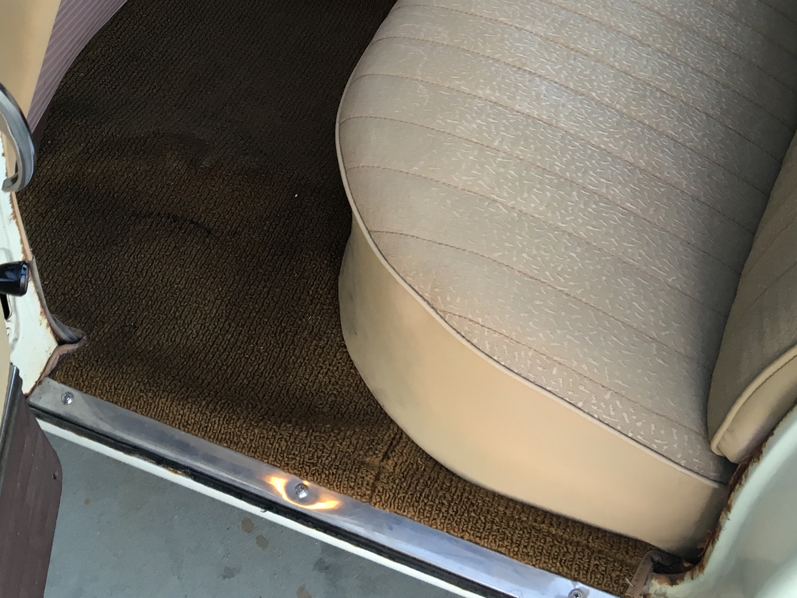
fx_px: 1266
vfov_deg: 25.8
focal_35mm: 55
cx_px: 319
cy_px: 65
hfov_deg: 34.8
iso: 25
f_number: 2.2
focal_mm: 4.15
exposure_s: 1/30
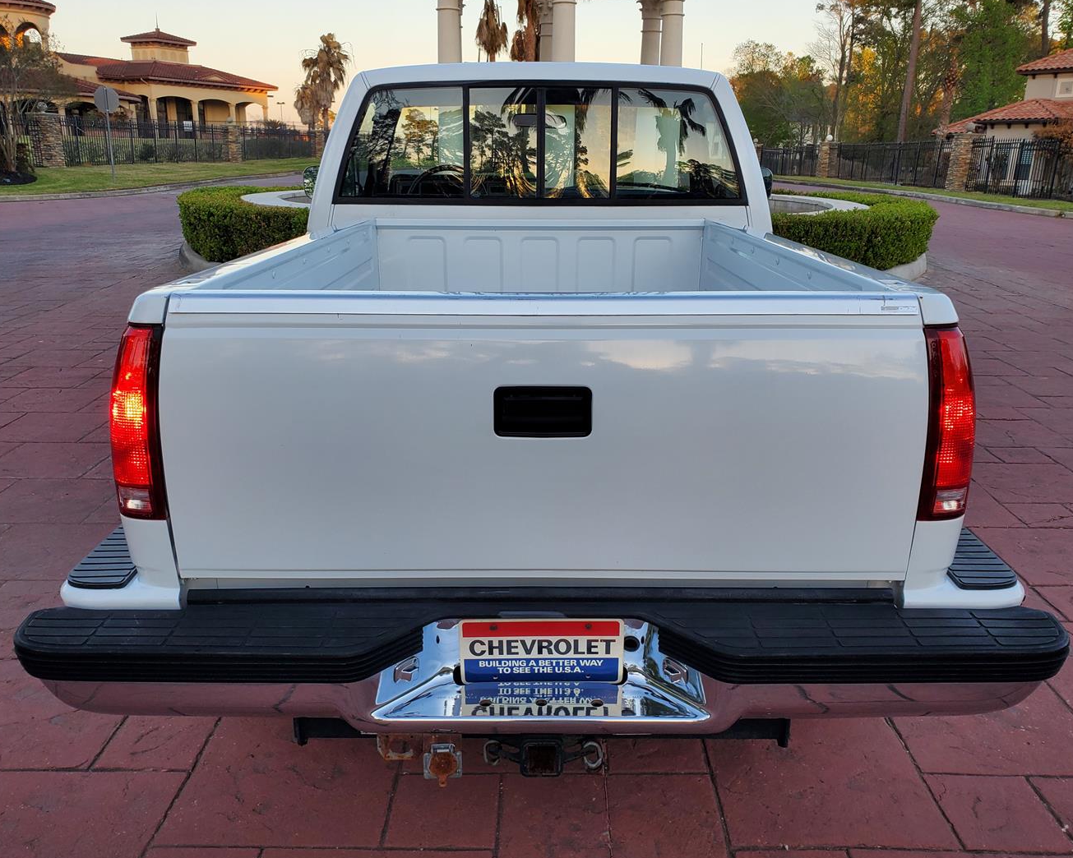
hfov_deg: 62.2
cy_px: 433
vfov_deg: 51.5
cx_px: 542
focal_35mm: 28
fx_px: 889
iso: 50
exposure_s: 1/147
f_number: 2.4
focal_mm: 4.3
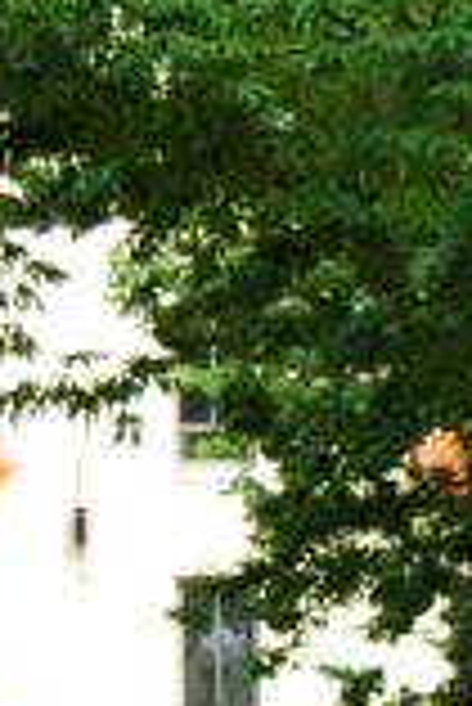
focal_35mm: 274
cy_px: 1142
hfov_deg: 4.9
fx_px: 5376
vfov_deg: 7.4
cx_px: 1131
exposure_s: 1/250
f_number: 4.5
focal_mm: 28
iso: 200
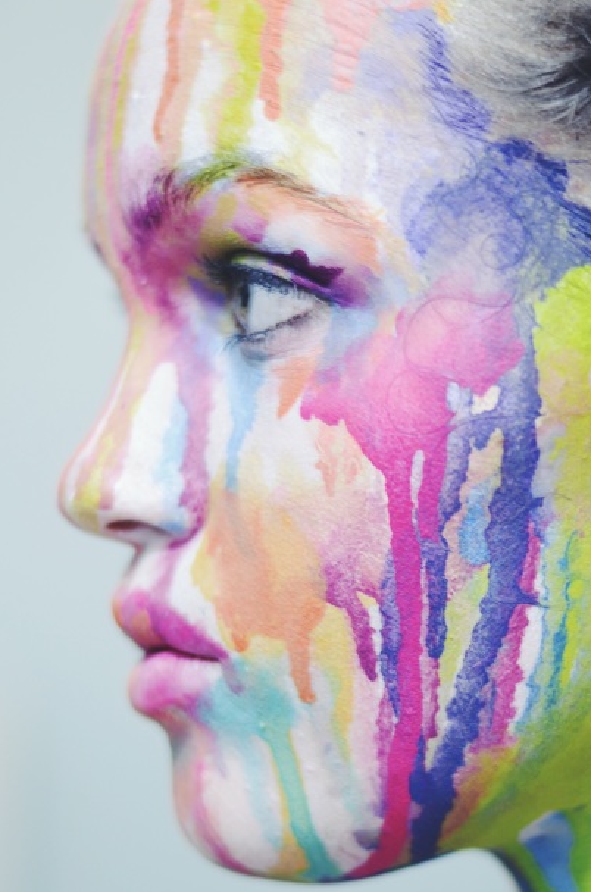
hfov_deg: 10.9
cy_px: 547
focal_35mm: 125
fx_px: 3092
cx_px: 407
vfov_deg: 16.4
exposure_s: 1/50
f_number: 1.8
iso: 200
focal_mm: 50
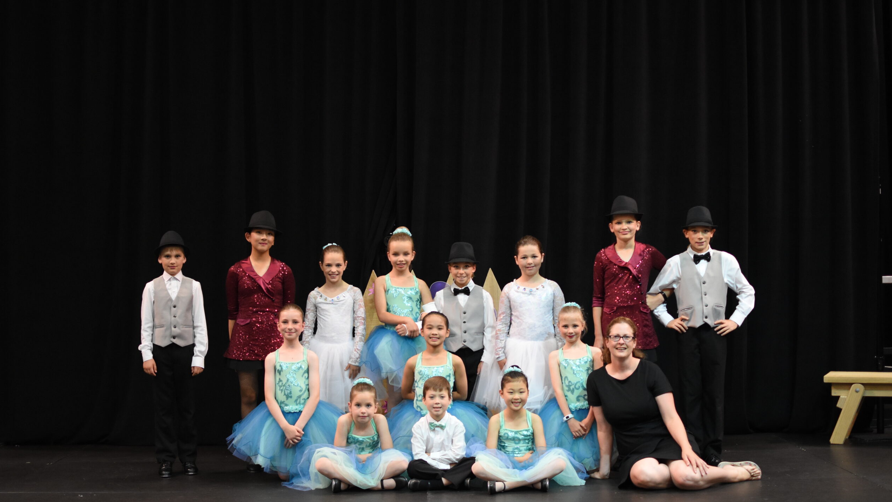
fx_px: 1313
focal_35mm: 56
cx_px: 446
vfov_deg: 21.6
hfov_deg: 37.5
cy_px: 289
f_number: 2
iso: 1600
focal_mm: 35
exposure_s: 1/320
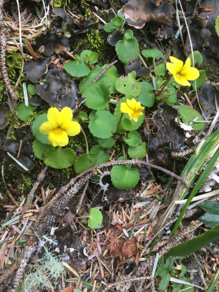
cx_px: 110
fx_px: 245
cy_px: 146
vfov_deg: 61.7
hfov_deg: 48.2
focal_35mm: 29
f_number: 2.2
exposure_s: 1/40
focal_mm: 4.15
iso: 25
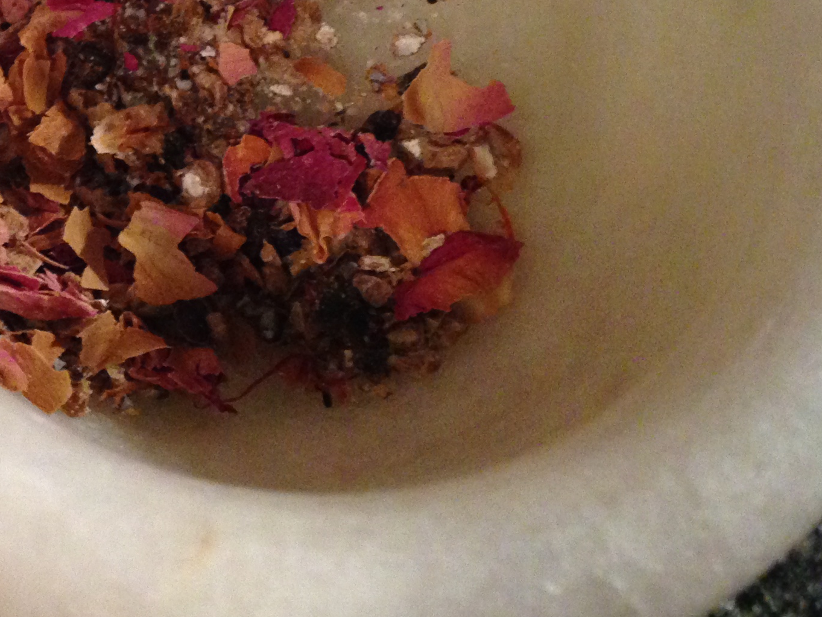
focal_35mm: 79
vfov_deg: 18.0
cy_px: -54
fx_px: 1876
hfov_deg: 23.7
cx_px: 4
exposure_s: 1/20
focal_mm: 4.12
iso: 320
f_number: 2.4
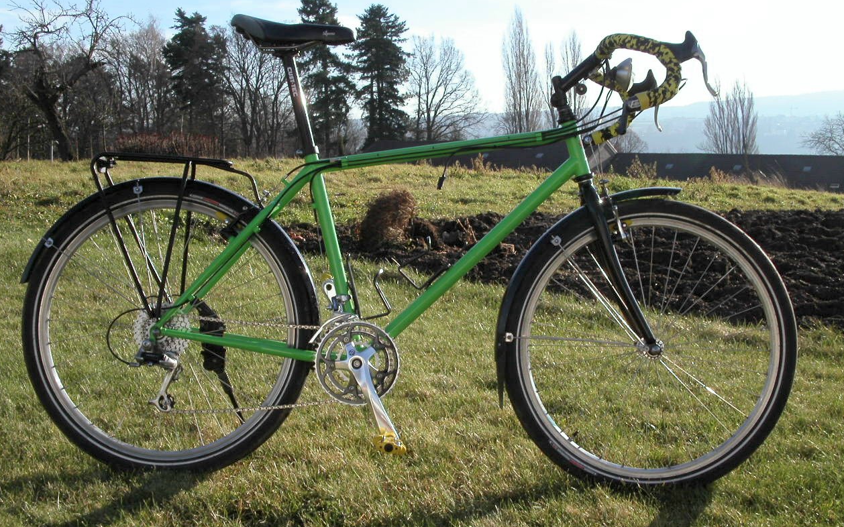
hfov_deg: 48.2
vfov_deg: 31.2
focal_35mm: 41
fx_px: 943
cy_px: 266
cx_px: 424
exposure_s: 1/250
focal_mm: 7.8
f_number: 8
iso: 100
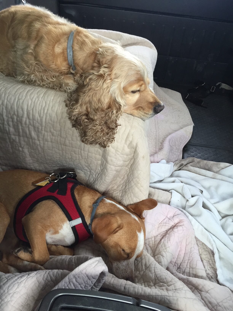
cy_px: 156
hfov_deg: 48.2
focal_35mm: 29
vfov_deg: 61.7
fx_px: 260
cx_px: 116
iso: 40
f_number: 2.2
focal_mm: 4.15
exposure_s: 1/30
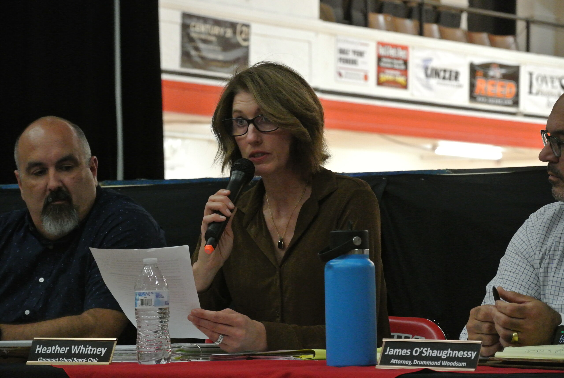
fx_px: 2322
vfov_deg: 9.3
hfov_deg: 13.9
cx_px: 282
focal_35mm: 148
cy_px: 189
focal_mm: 55.1
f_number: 4.2
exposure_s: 1/60
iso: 1400
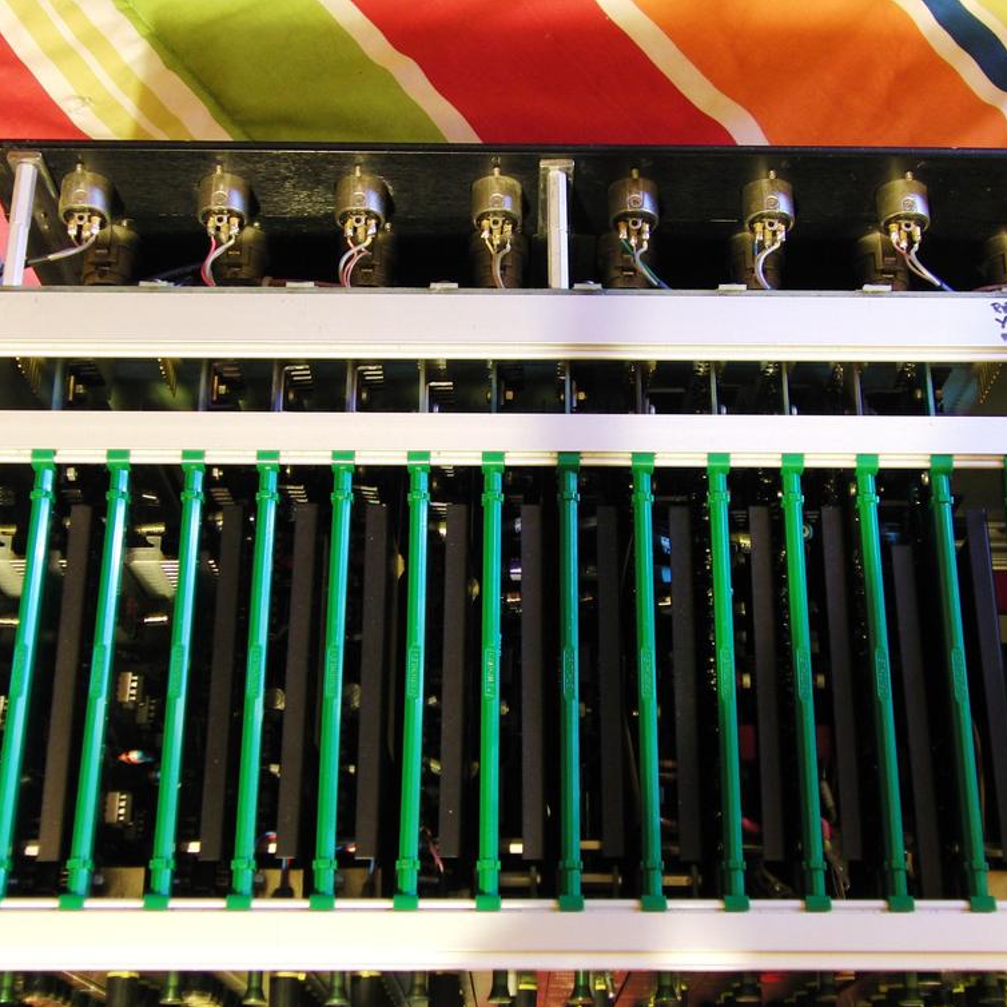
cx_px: 565
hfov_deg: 31.6
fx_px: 1777
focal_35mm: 54
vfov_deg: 31.6
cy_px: 512
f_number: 3.2
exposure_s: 1.3
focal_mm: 7.9
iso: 100
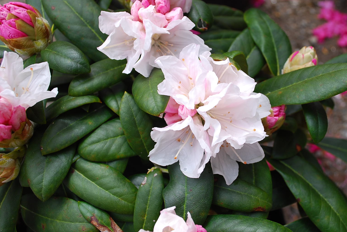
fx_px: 405
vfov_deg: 31.9
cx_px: 204
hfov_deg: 46.2
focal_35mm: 42
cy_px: 97
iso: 100
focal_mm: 22
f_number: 6.3
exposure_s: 1/160
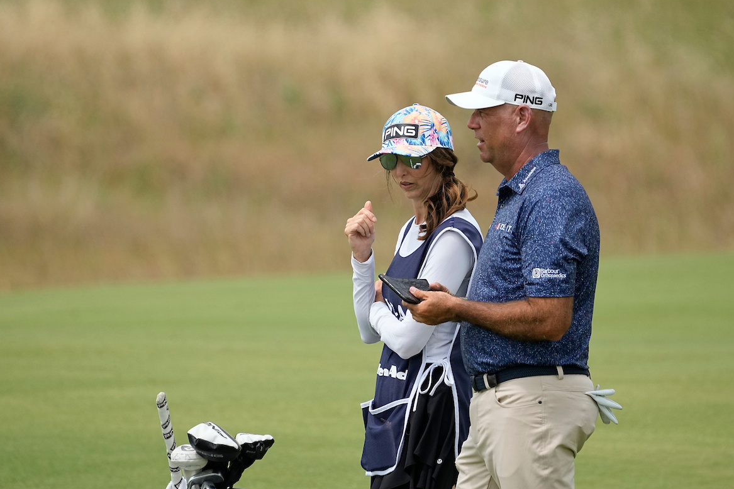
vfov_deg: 1.6
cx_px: 362
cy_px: 243
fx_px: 17757
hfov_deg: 2.4
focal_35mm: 871
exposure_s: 1/2500
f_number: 6.3
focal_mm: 565
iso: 800
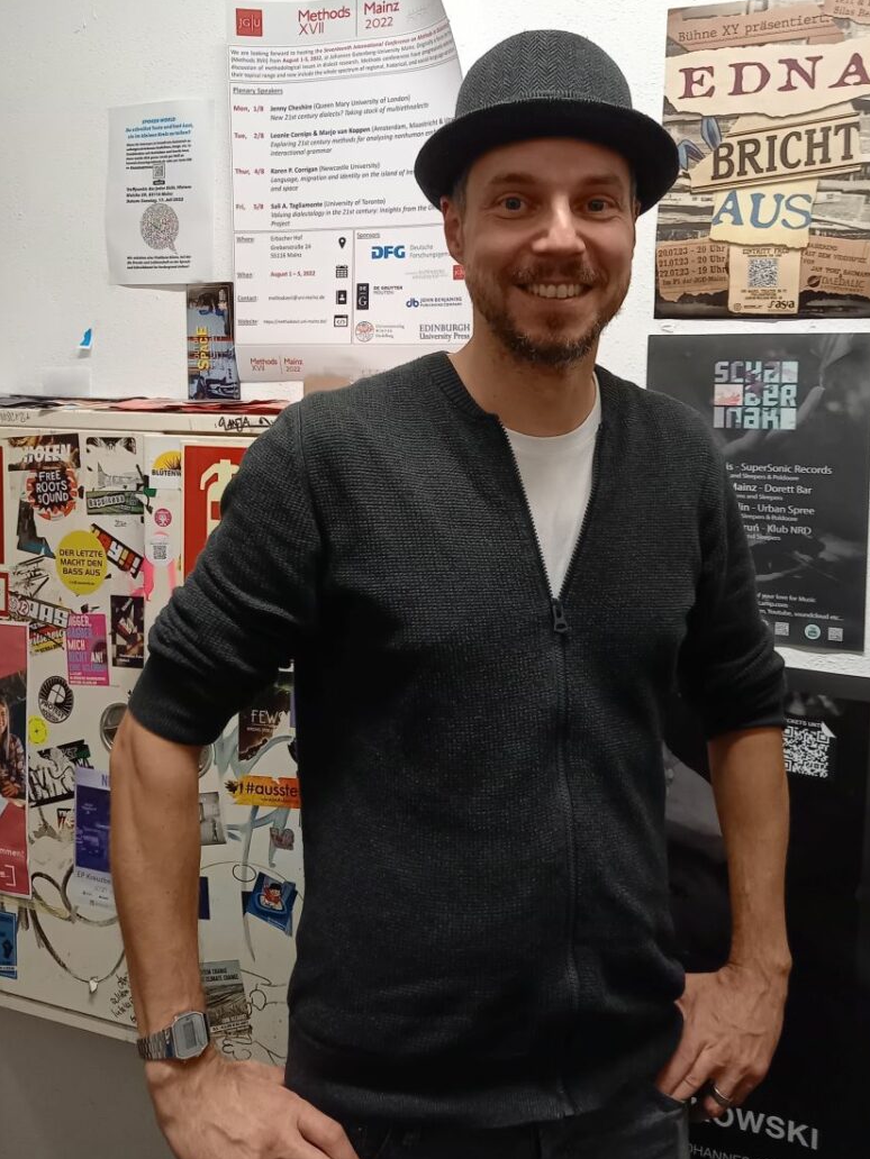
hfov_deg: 45.3
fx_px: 1039
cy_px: 464
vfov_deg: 57.9
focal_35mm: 31
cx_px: 502
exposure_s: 1/33.3
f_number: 1.8
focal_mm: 4.65
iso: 400
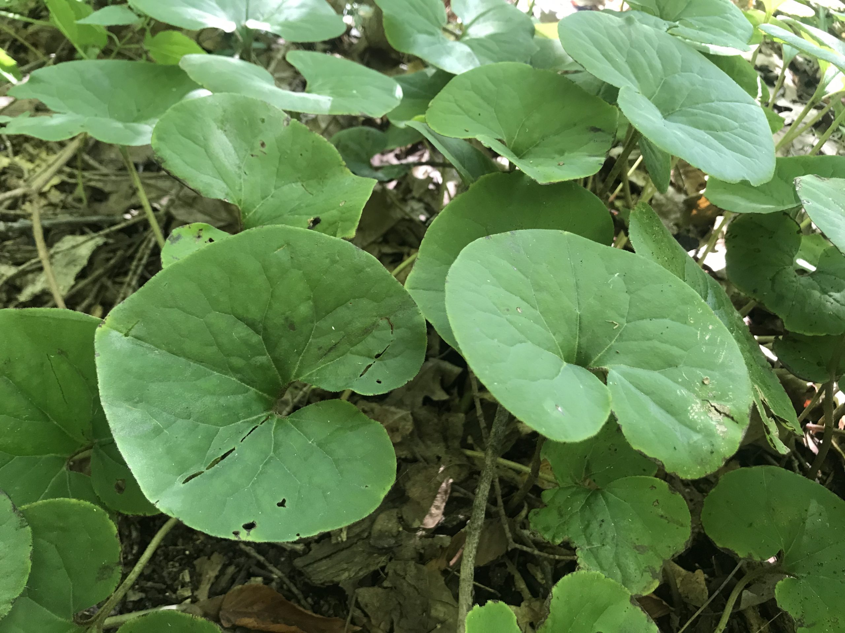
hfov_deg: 63.4
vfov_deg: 49.7
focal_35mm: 28
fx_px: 683
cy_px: 316
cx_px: 422
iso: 32
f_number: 1.8
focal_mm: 3.99
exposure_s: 1/24
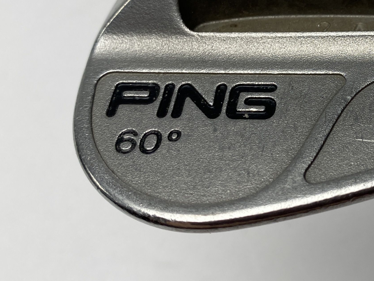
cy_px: 73
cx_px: 376
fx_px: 648
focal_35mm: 60
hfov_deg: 29.9
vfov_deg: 24.2
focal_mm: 4.25
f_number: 1.8
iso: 32
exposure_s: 1/376
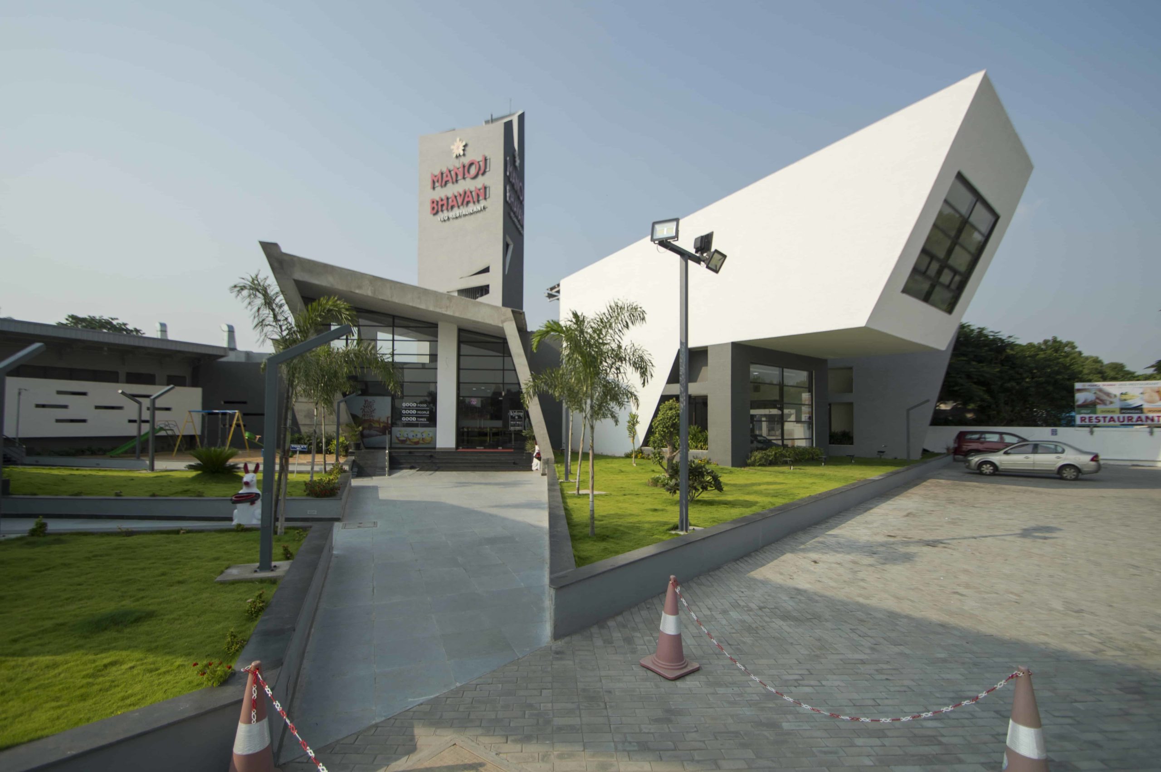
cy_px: 386
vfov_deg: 77.2
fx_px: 483
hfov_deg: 100.4
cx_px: 580
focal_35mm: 15
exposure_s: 1/1250
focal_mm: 10
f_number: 14
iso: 100
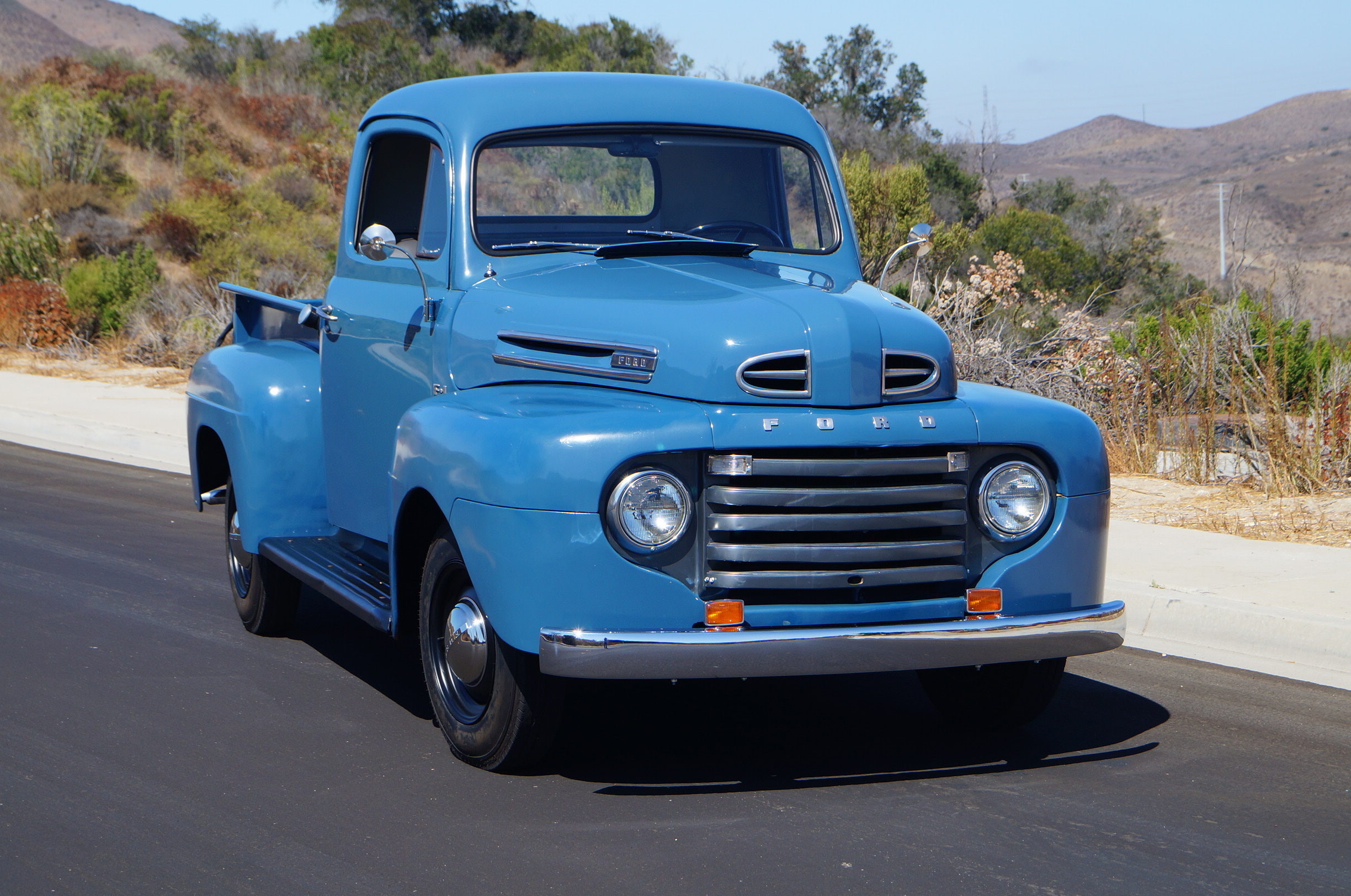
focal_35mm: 82
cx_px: 676
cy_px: 448
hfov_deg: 24.7
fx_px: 3091
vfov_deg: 16.5
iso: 100
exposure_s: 1/125
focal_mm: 55
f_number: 11
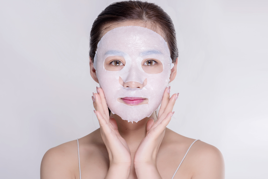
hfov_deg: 19.5
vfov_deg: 13.0
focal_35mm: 105
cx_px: 134
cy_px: 90
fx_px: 782
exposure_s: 1/125
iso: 64
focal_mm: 105
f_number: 8
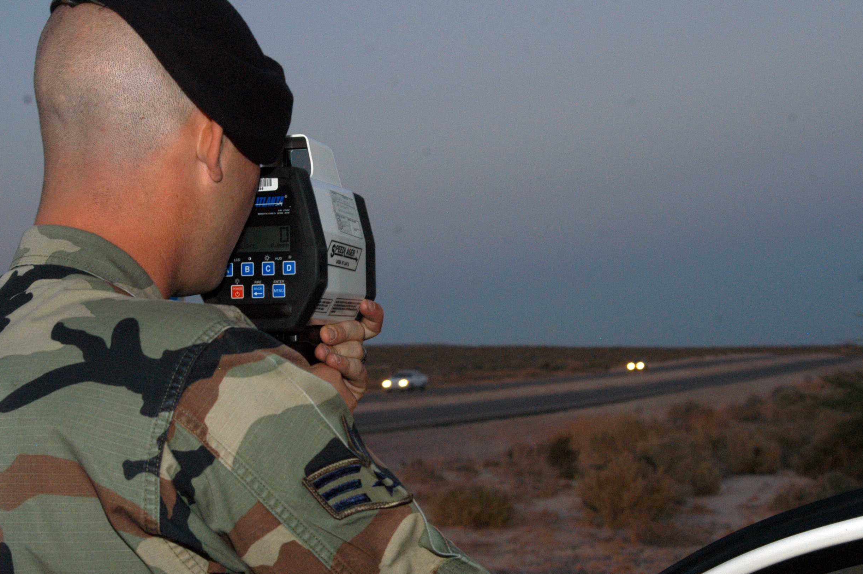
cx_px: 472
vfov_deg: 21.0
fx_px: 1548
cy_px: 296
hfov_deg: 31.1
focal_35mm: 65
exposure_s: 1/60
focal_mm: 35
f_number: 5.6
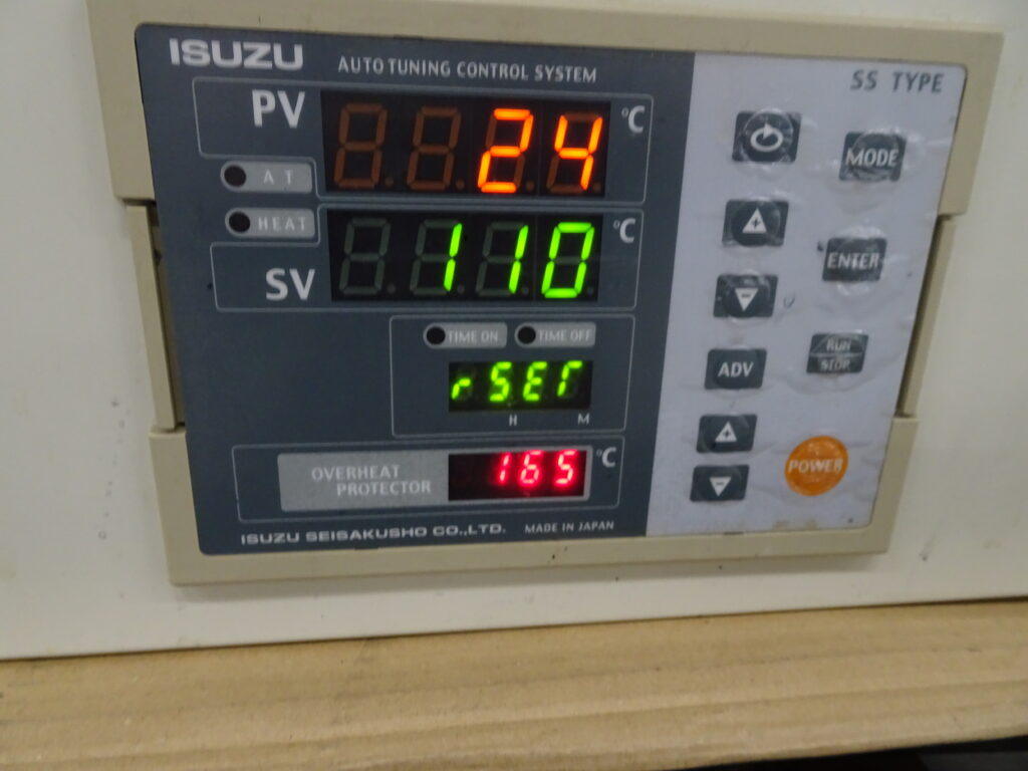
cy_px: 386
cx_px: 514
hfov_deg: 71.6
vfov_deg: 56.8
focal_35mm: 24
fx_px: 713
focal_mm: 4.1
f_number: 3.5
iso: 400
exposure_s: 1/30
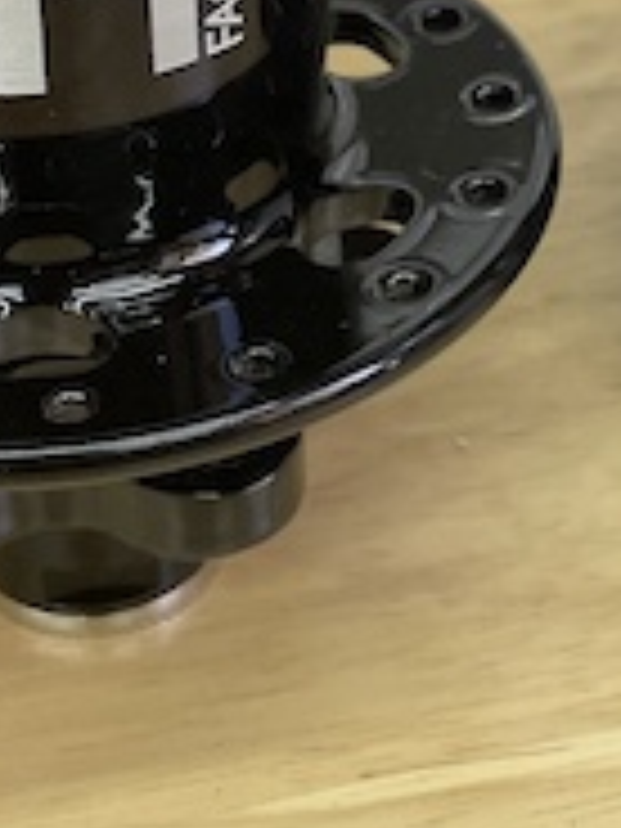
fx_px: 2703
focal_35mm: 113
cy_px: -194
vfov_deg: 16.6
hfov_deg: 13.0
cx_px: 500
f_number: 1.6
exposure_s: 1/120
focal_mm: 4.2
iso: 50
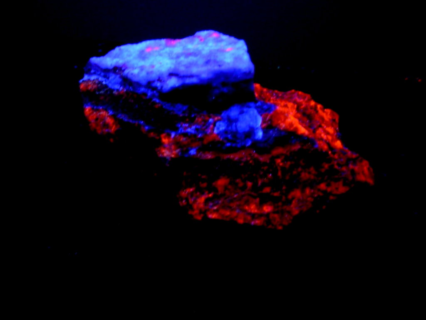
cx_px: 213
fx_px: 468
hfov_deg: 49.0
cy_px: 160
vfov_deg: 37.7
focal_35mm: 38
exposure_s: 1
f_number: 2.9
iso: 200
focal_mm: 6.3
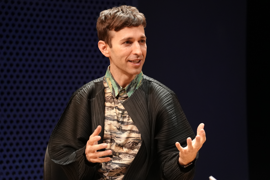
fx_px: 1201
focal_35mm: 160
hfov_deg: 12.8
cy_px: 90
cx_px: 135
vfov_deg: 8.6
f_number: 5.6
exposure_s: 1/200
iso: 8000
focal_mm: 160
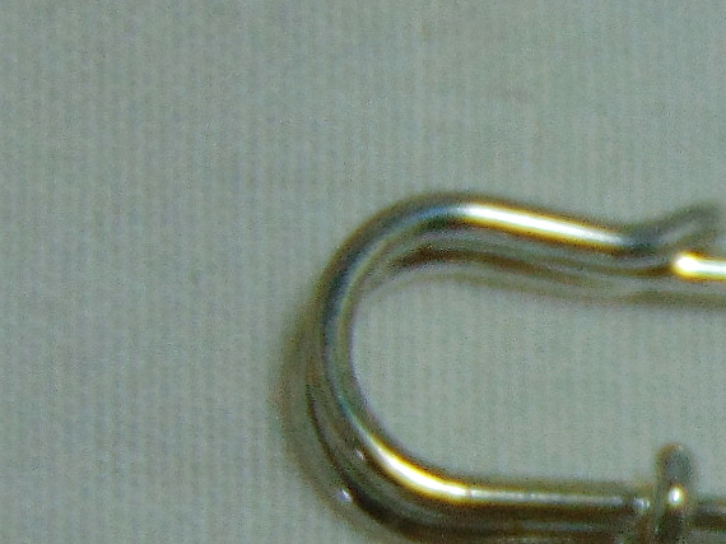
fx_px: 6771
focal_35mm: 323
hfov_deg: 6.0
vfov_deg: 4.6
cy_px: 745
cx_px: 1181
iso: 80
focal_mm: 12.8
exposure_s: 1/100
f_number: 3.7
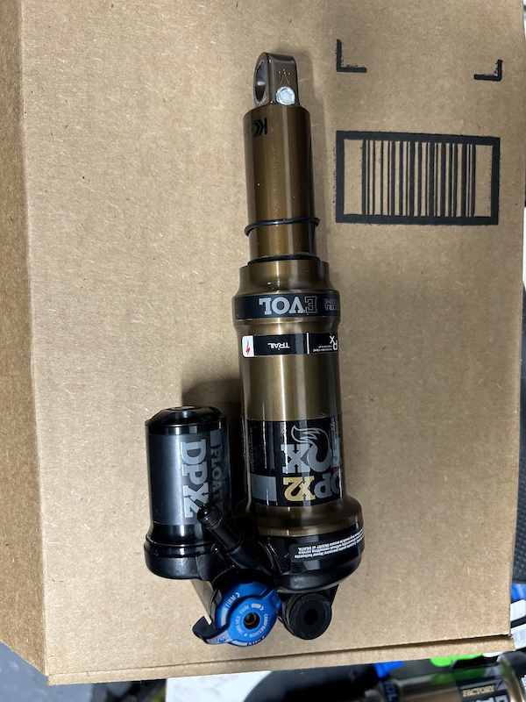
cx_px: 263
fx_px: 527
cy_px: 351
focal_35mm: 26
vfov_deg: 67.3
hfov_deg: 53.1
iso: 200
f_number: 1.5
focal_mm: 5.7
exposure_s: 1/60
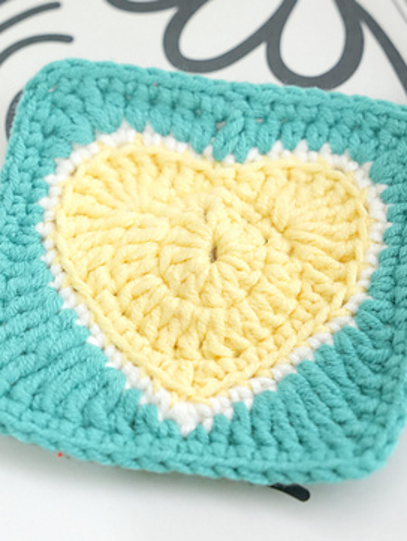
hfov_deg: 12.5
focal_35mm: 119
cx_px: 234
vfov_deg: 16.5
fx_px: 1863
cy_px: 188
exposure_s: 1/250
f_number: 5
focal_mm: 70
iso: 3200
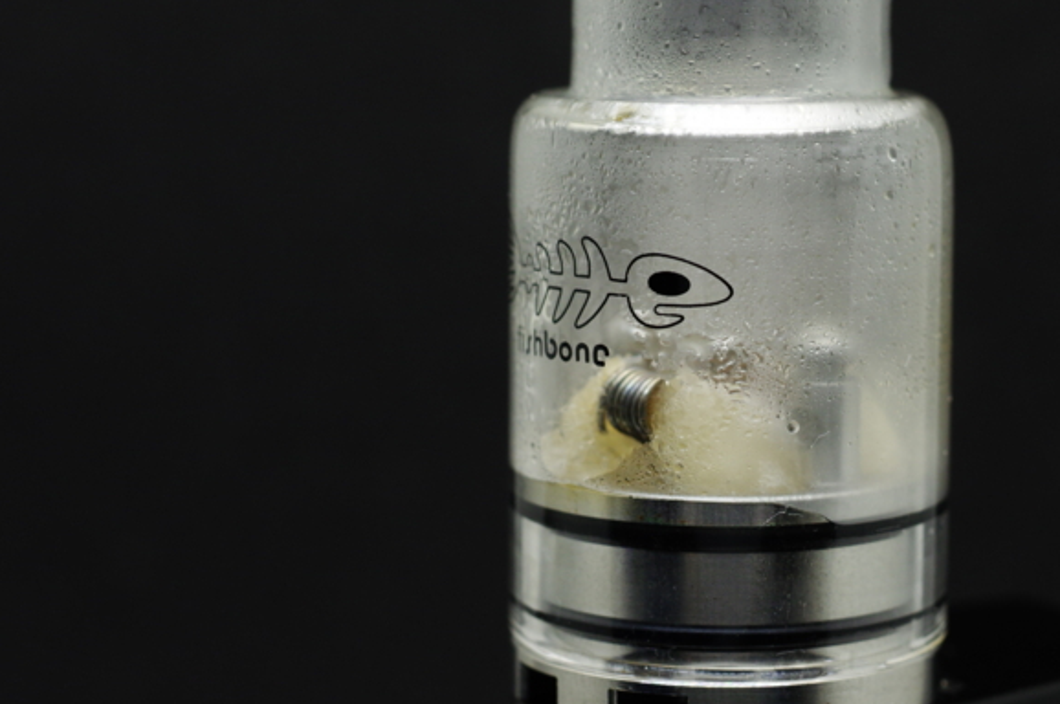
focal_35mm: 90
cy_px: 294
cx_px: 691
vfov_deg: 15.1
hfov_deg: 22.6
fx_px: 2647
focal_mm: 35
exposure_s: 1/60
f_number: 6.3
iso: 400
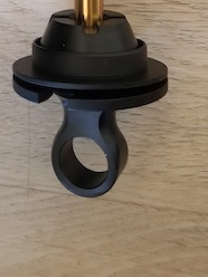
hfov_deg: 17.4
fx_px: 673
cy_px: -169
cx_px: 28
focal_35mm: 84
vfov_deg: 19.5
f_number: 1.7
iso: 250
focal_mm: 4.3
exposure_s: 1/10
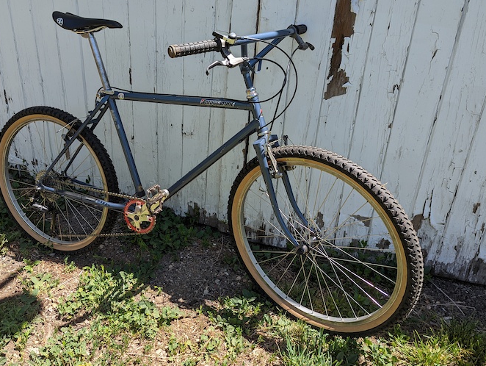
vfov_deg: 48.3
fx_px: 408
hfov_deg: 61.2
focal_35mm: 29
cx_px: 200
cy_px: 168
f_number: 1.85
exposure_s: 1/1029
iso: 45
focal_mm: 6.81
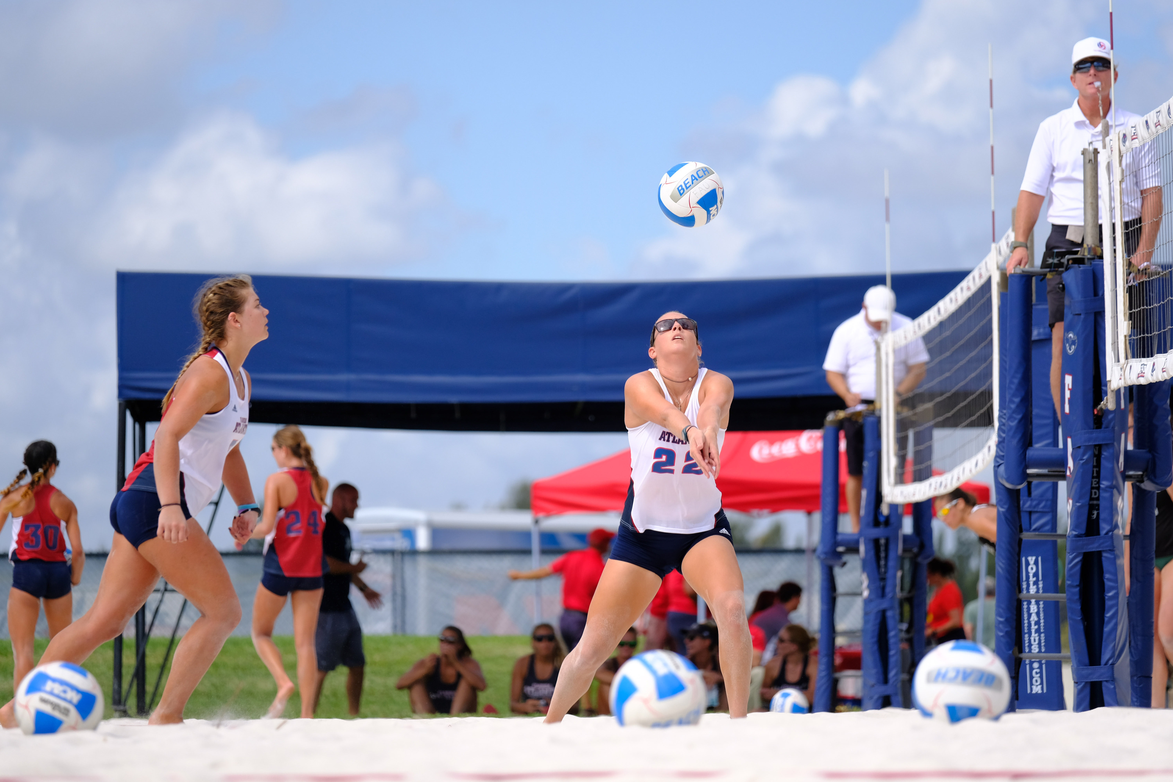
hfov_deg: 9.8
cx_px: 586
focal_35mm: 210
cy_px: 391
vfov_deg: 6.5
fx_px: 6842
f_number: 2.8
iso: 320
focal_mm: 140
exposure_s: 1/3800
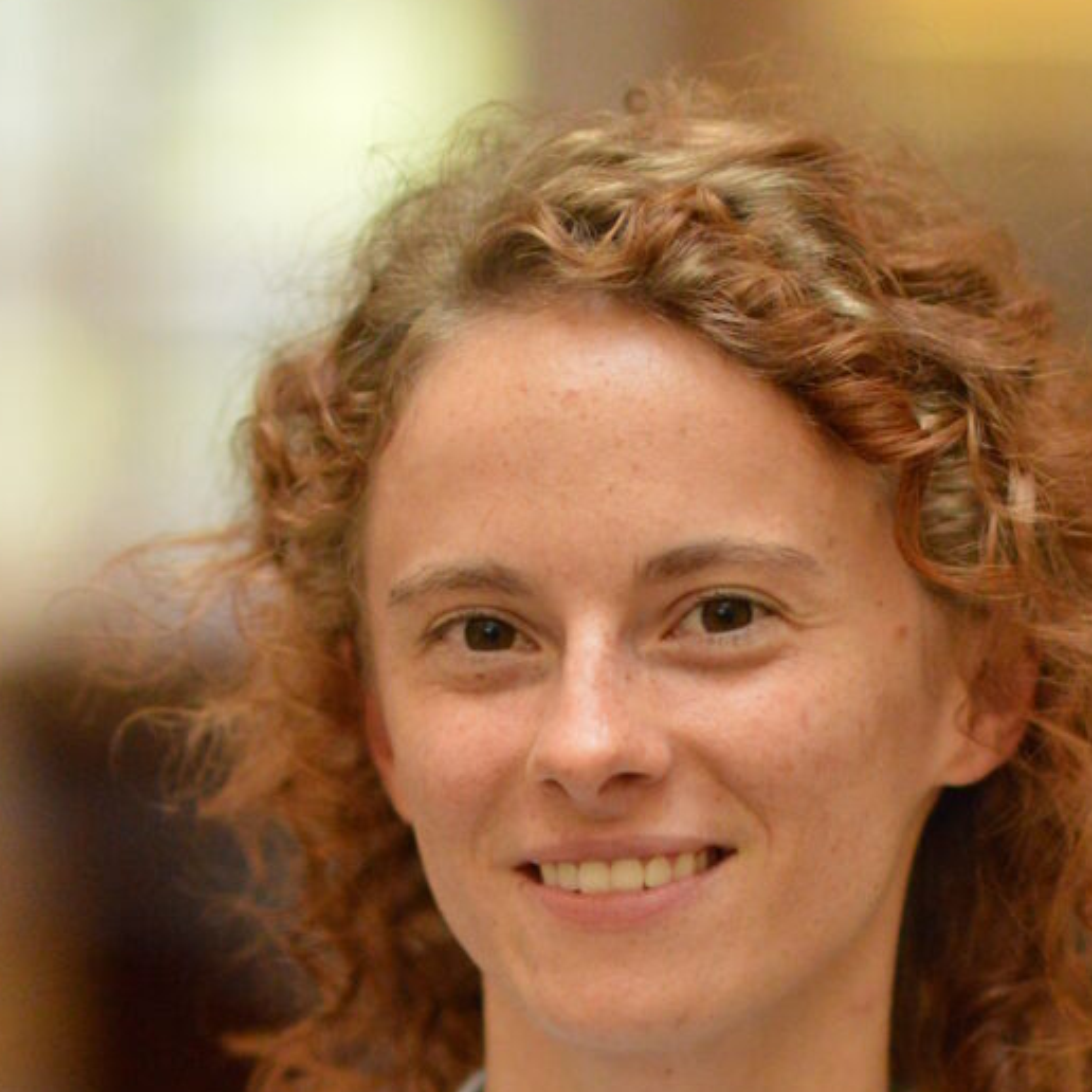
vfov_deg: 8.1
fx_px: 7668
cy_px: 984
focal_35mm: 215
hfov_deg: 8.1
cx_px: 570
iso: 3200
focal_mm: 85
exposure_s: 1/2500
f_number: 1.6
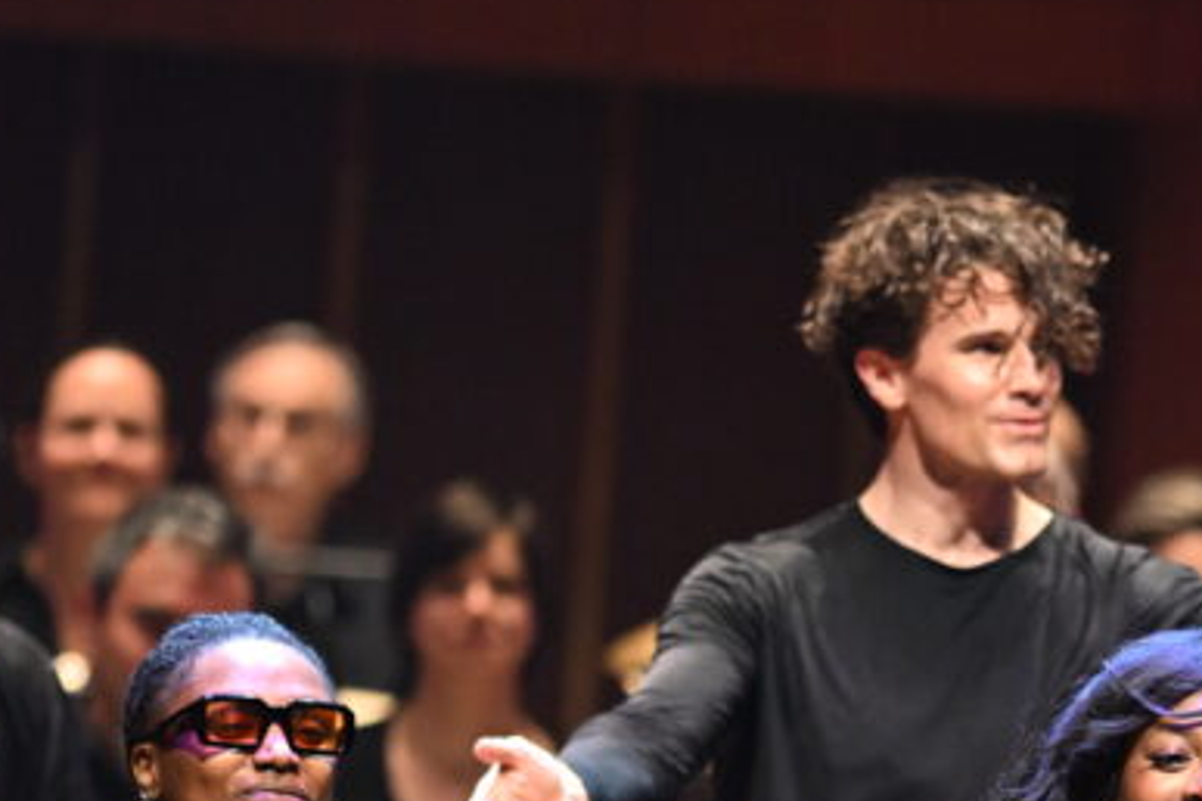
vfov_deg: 1.7
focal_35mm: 793
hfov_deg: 2.6
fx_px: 26475
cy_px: 964
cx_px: 1199
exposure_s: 1/800
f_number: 3.5
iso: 5000
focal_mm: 300
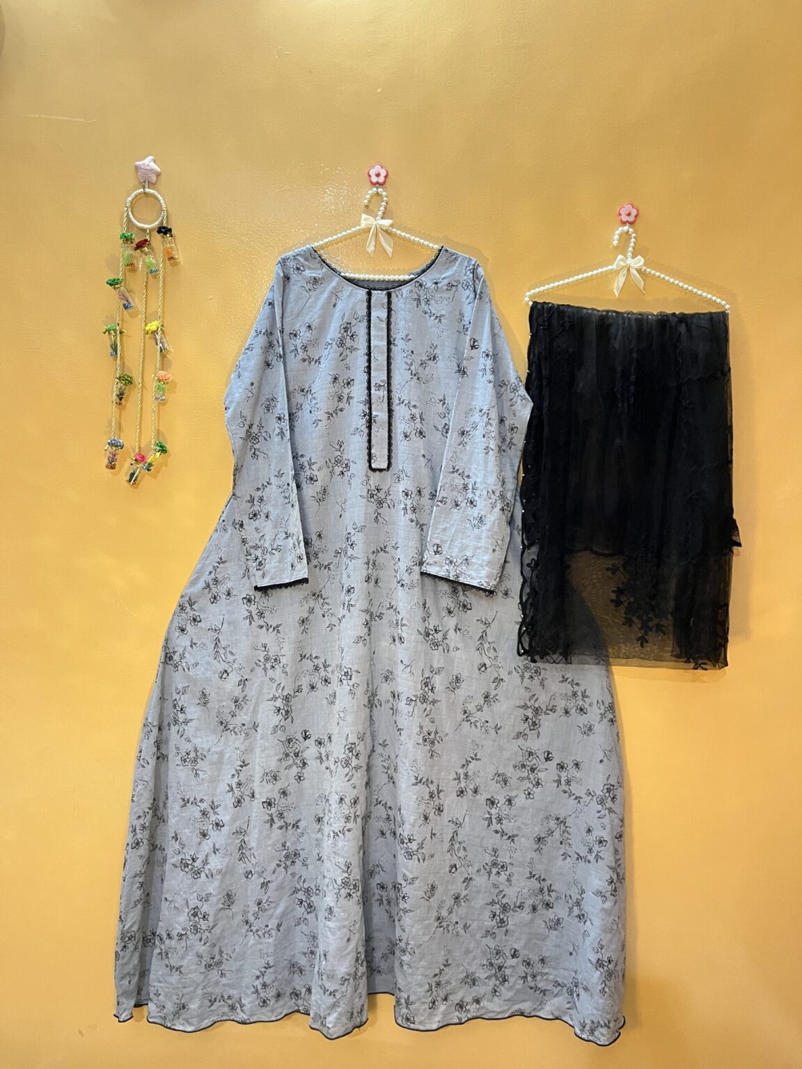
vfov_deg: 67.3
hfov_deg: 53.1
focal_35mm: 26
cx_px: 401
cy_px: 534
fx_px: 803
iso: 500
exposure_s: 1/25
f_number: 1.6
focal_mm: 5.1
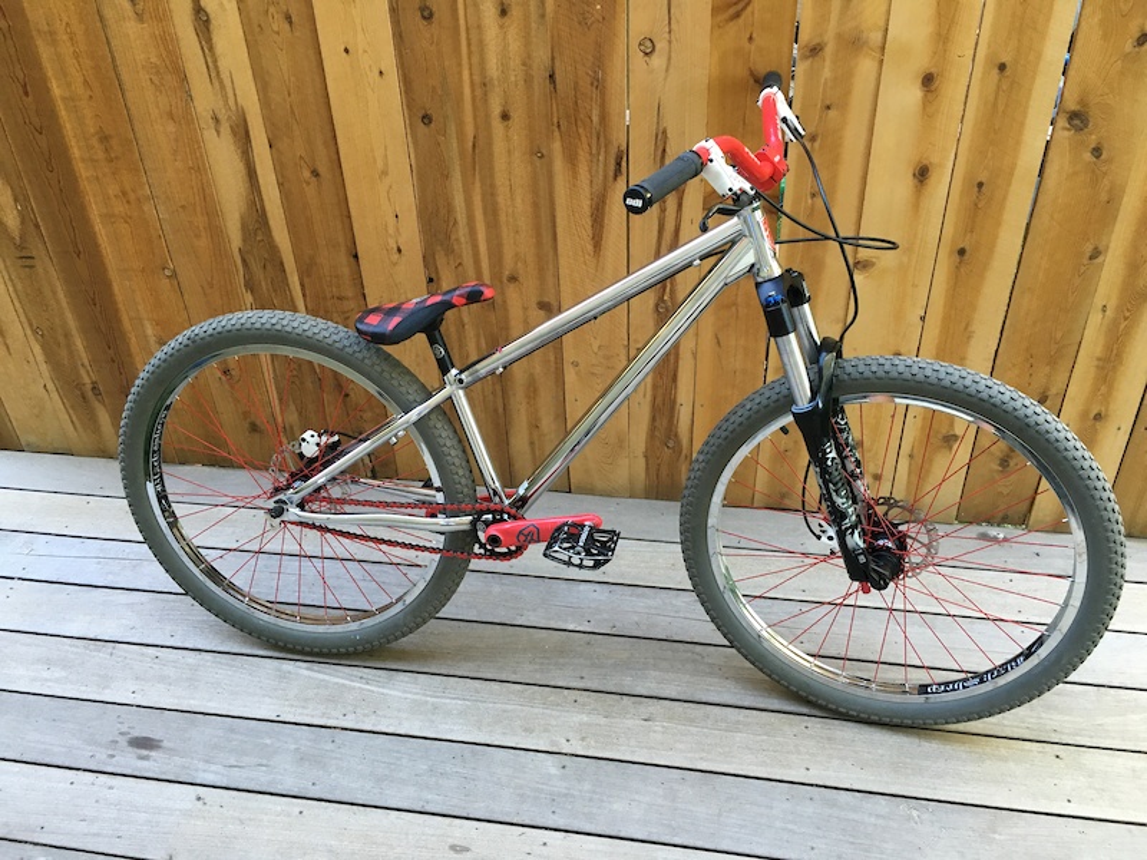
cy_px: 430
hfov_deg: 61.7
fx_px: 961
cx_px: 574
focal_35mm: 29
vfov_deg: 48.2
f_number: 2.2
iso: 40
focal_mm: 4.15
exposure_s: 1/30
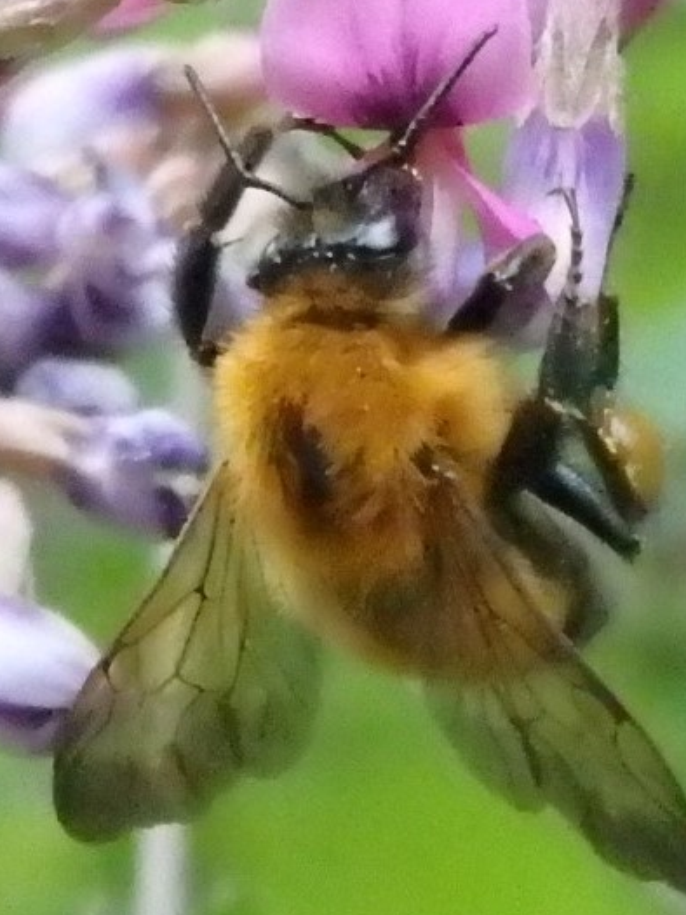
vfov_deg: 15.8
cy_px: 435
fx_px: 3306
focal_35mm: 125
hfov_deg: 11.8
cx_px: 394
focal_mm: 19
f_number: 5
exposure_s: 1/1000
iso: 3200
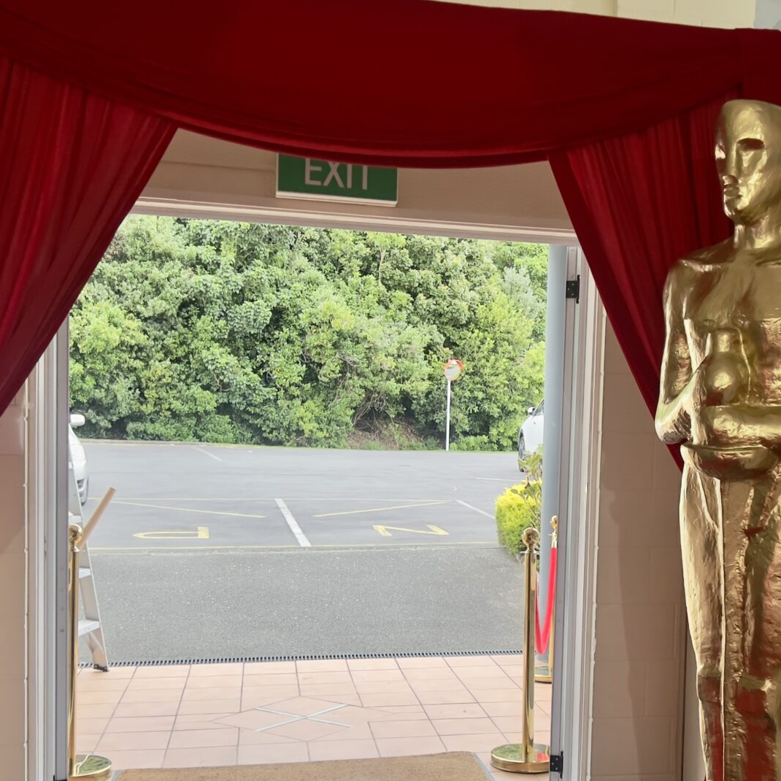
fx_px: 1123
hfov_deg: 37.9
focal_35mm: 44
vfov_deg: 38.1
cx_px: 526
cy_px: 492
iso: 160
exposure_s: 1/50
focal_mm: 5.7
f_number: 1.5
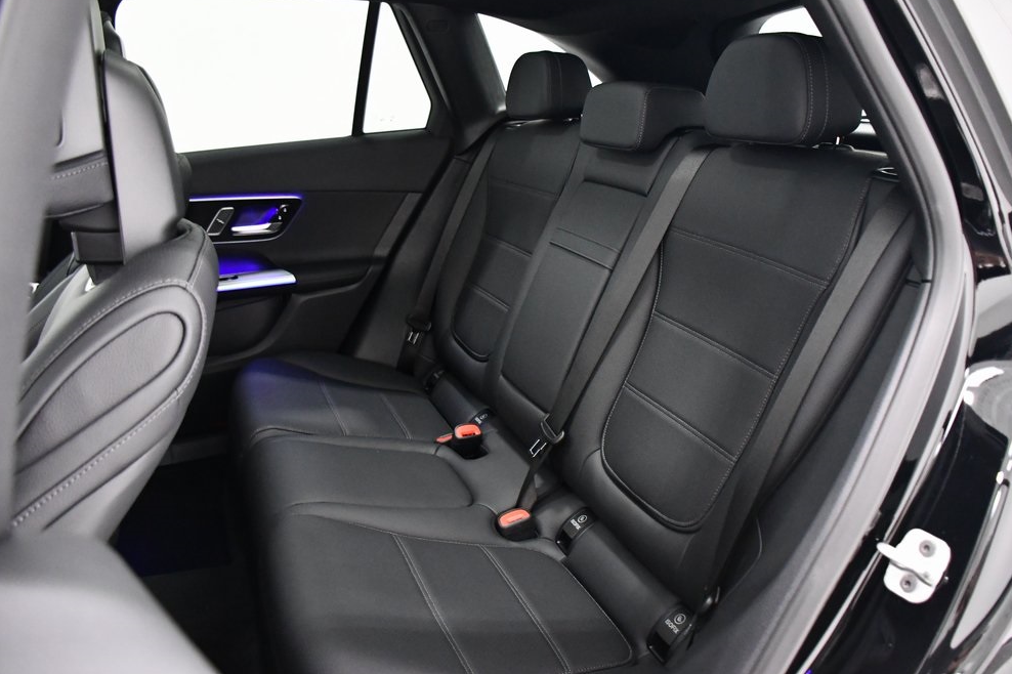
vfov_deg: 46.4
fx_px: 787
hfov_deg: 65.5
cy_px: 328
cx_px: 521
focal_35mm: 28
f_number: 3.5
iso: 5600
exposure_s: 1/60
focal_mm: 18
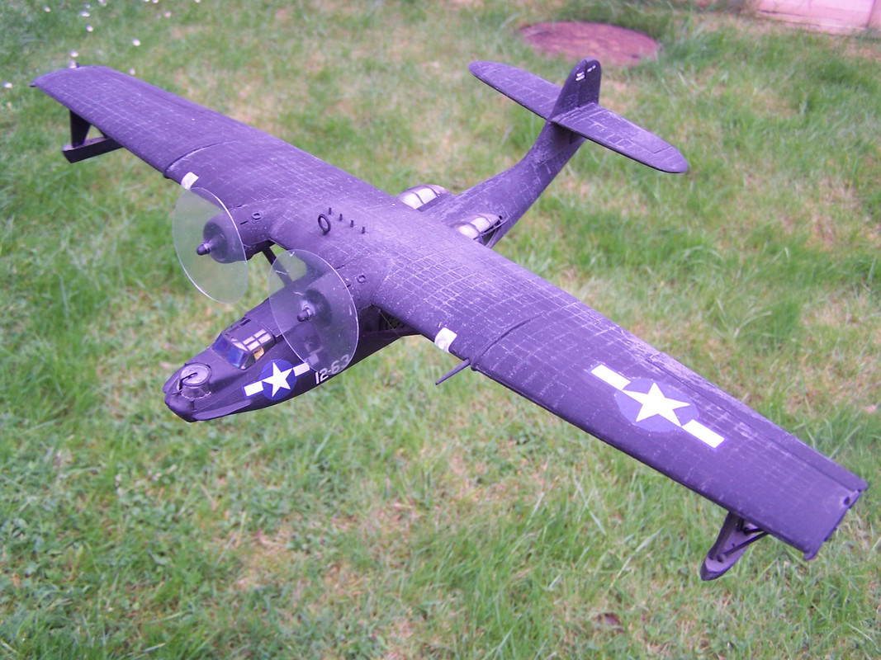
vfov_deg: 37.7
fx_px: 967
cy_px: 330
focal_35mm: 38
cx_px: 440
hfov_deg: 49.0
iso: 80
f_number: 2.8
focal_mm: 6.3
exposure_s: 1/30
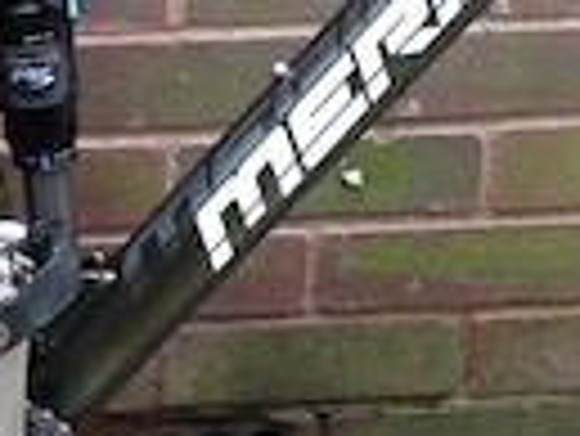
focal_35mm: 204
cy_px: 121
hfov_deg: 9.7
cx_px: 342
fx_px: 3421
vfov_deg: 7.3
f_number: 2.4
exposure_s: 1/40
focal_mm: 4.12
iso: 50
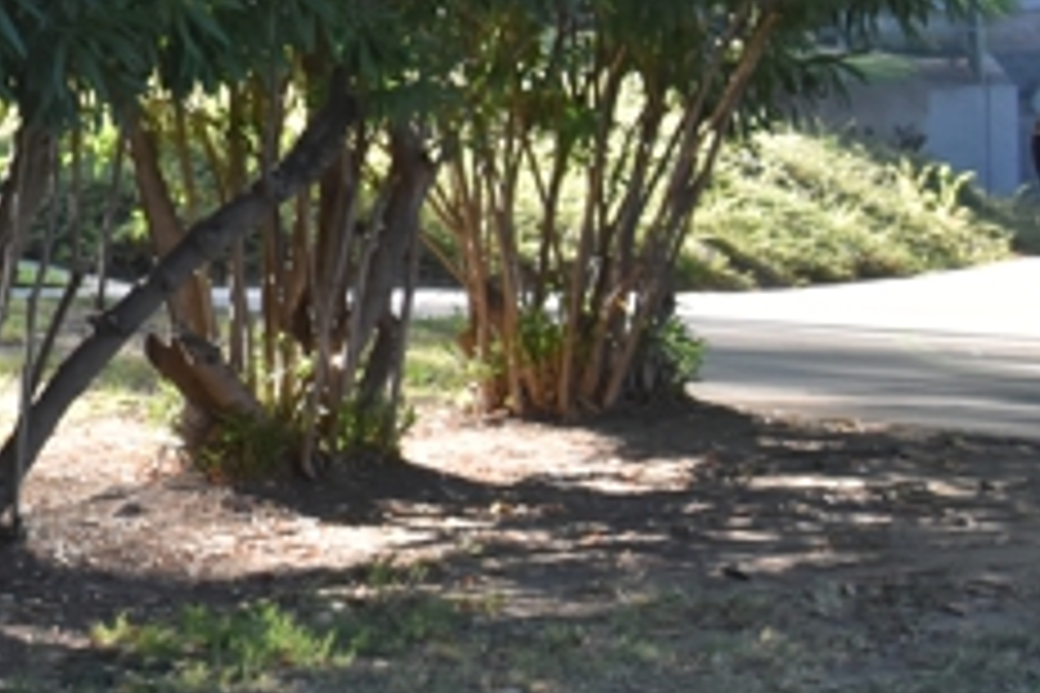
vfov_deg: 8.7
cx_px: -563
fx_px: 4506
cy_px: -97
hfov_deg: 12.5
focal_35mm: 156
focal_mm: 30
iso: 800
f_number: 7.1
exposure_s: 1/200
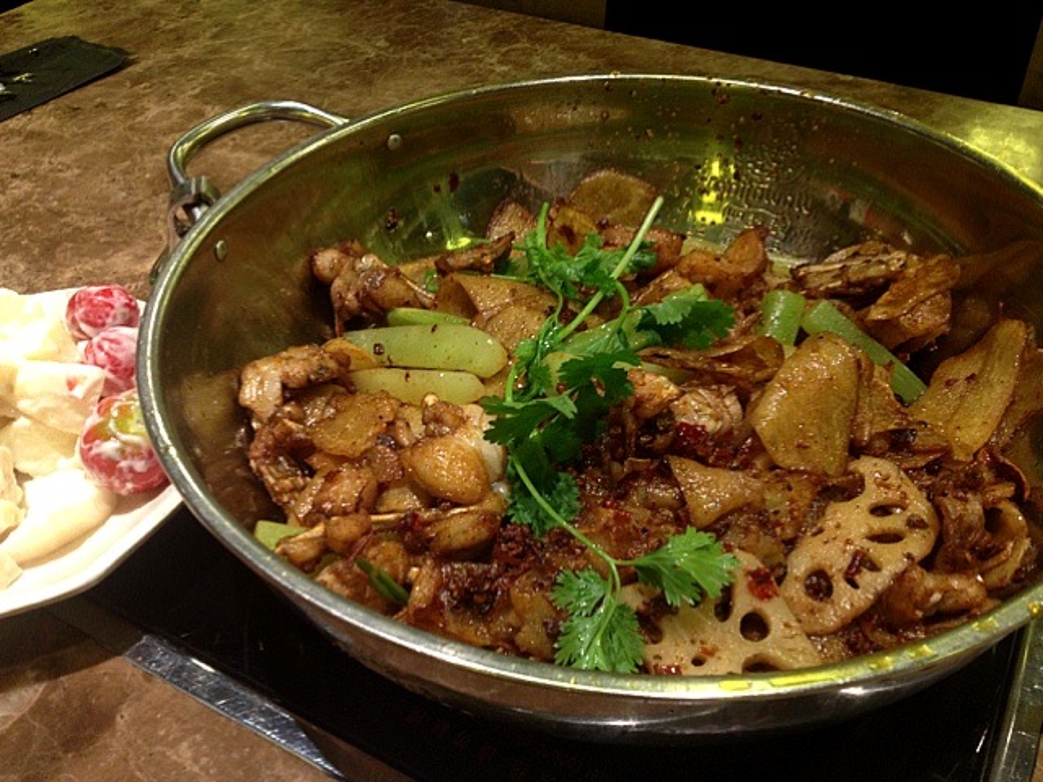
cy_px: 391
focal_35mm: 35
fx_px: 1055
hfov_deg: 52.6
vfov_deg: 40.7
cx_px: 522
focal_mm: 4.28
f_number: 2.4
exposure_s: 1/20
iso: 125
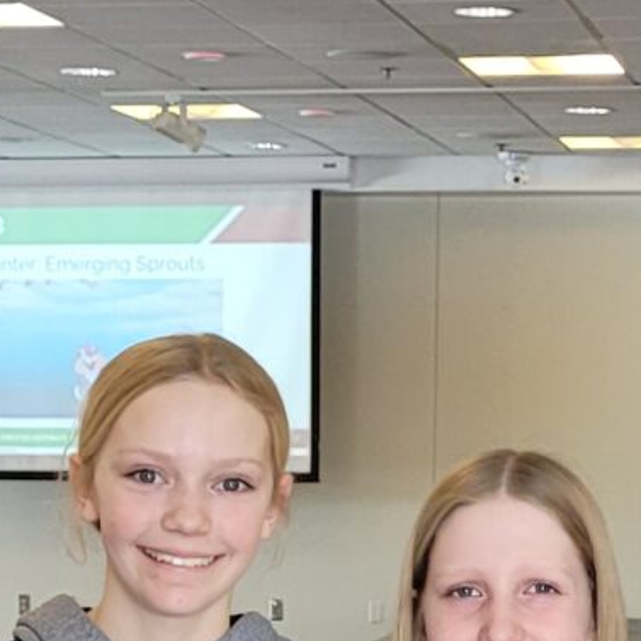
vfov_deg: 10.8
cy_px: 918
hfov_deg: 11.2
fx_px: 3268
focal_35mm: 156
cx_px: 192
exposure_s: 1/120
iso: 160
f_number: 1.8
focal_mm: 5.4
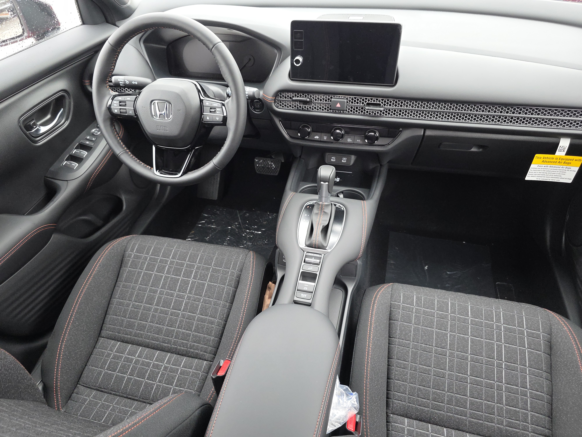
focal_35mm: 23
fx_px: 387
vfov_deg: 58.9
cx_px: 291
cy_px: 218
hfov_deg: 73.9
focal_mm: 6.3
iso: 250
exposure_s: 1/120
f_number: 1.7
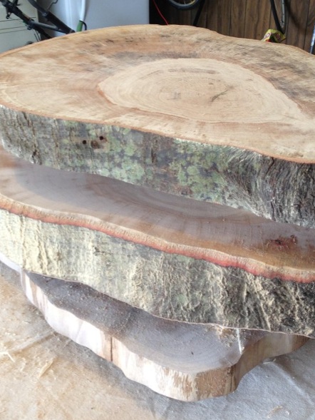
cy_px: 227
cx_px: 182
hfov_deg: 29.1
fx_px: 606
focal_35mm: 50
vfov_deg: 38.2
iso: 64
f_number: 2.4
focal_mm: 4.13
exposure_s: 1/30
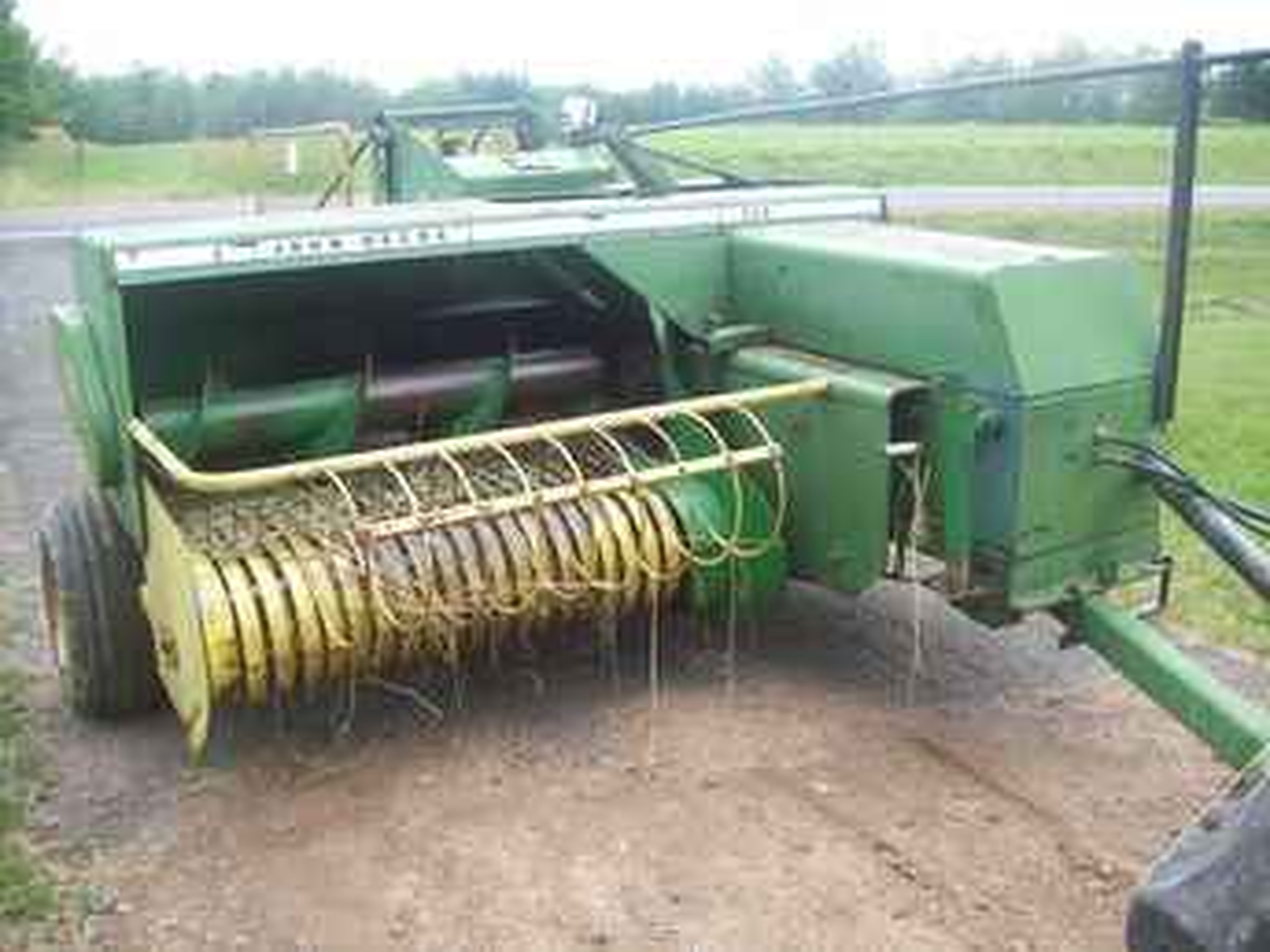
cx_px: 635
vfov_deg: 39.7
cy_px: 476
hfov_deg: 51.4
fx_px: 1321
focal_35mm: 36
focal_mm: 6
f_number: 2.7
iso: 80
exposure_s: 1/281
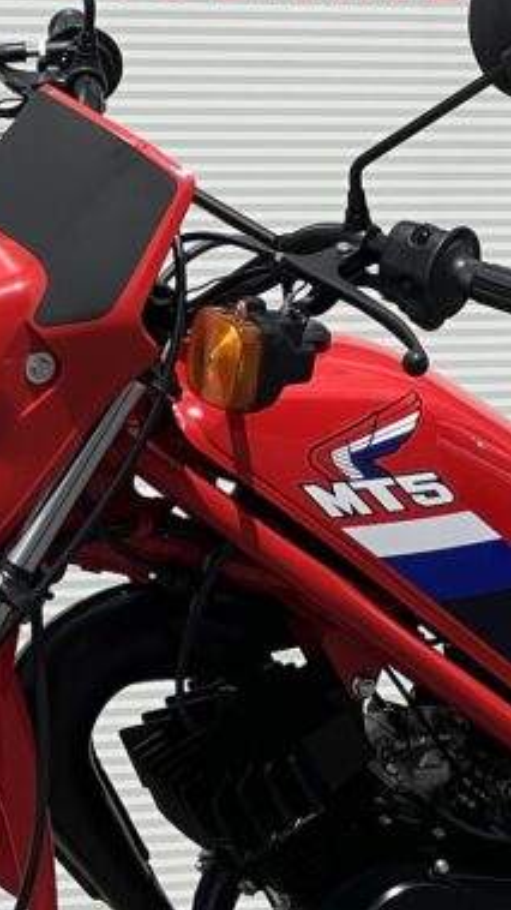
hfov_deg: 5.1
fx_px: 5689
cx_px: 258
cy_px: 605
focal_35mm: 236
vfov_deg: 9.1
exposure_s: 1/1325
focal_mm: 9
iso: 32
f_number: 2.8
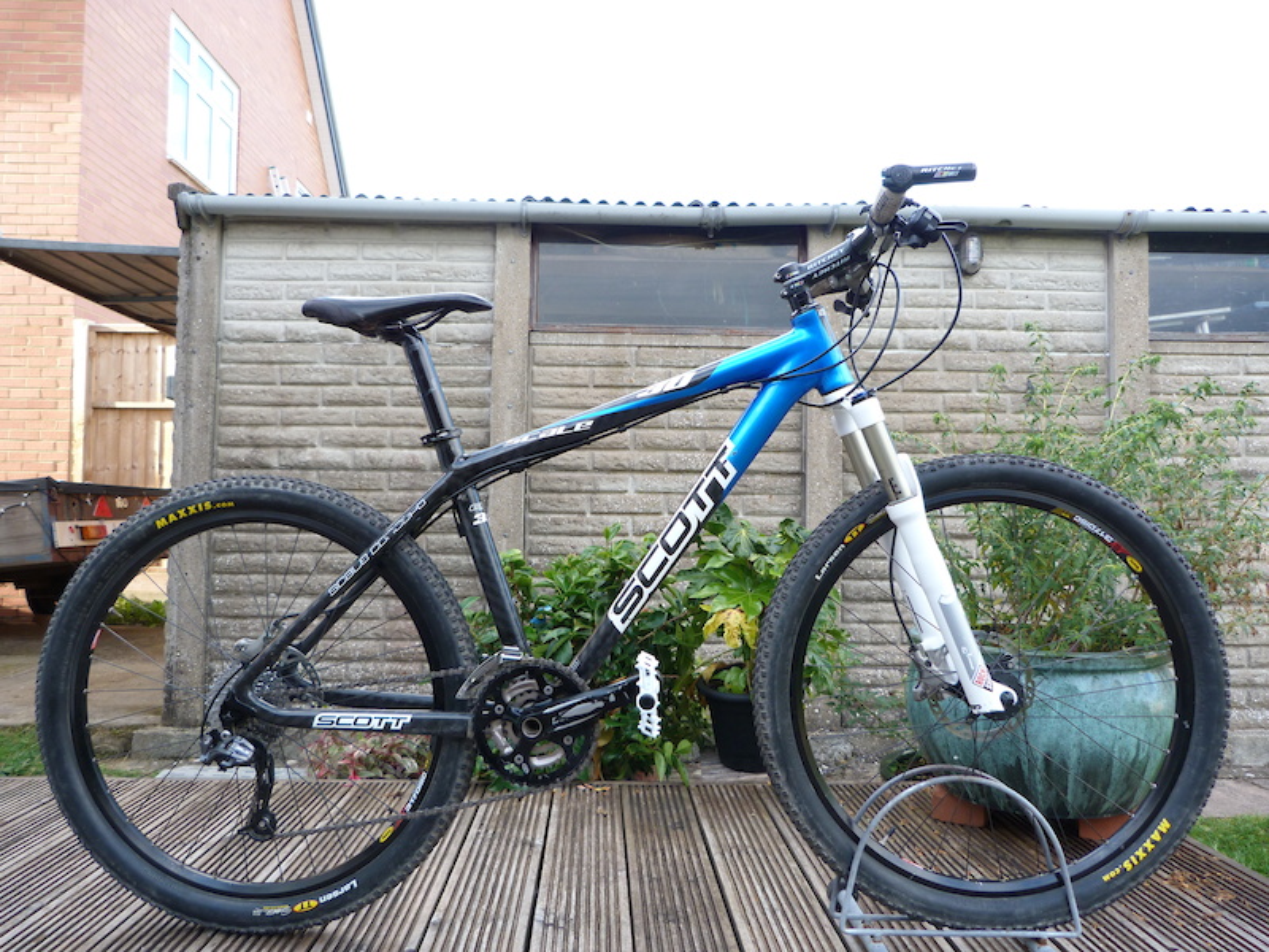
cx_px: 634
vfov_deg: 54.9
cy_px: 476
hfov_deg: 69.4
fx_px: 916
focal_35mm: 25
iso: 80
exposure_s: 1/80
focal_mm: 4.5
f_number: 2.8
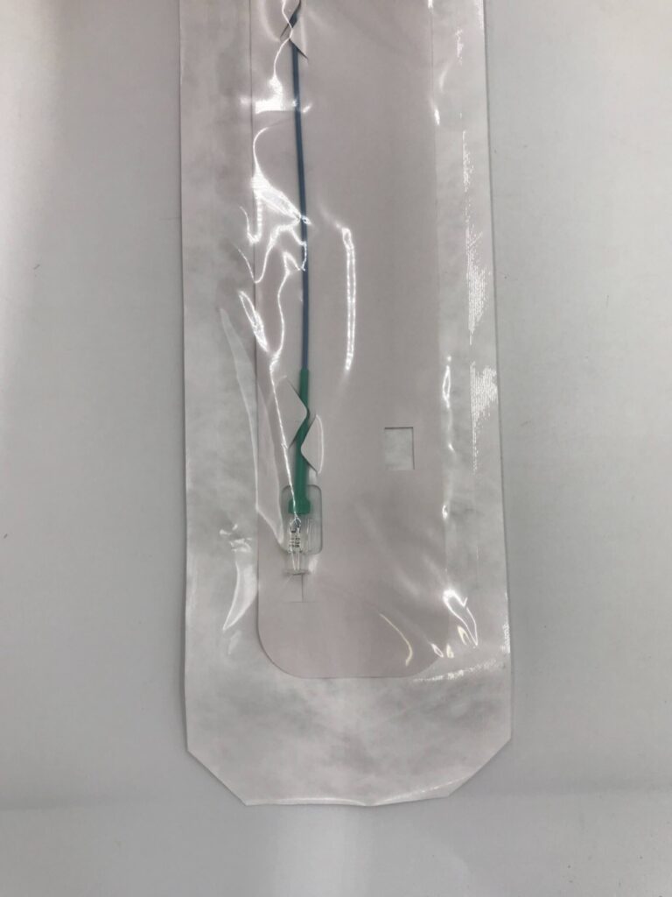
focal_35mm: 28
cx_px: 336
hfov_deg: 49.7
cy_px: 448
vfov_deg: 63.4
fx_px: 725
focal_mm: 3.99
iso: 20
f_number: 1.8
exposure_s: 1/221
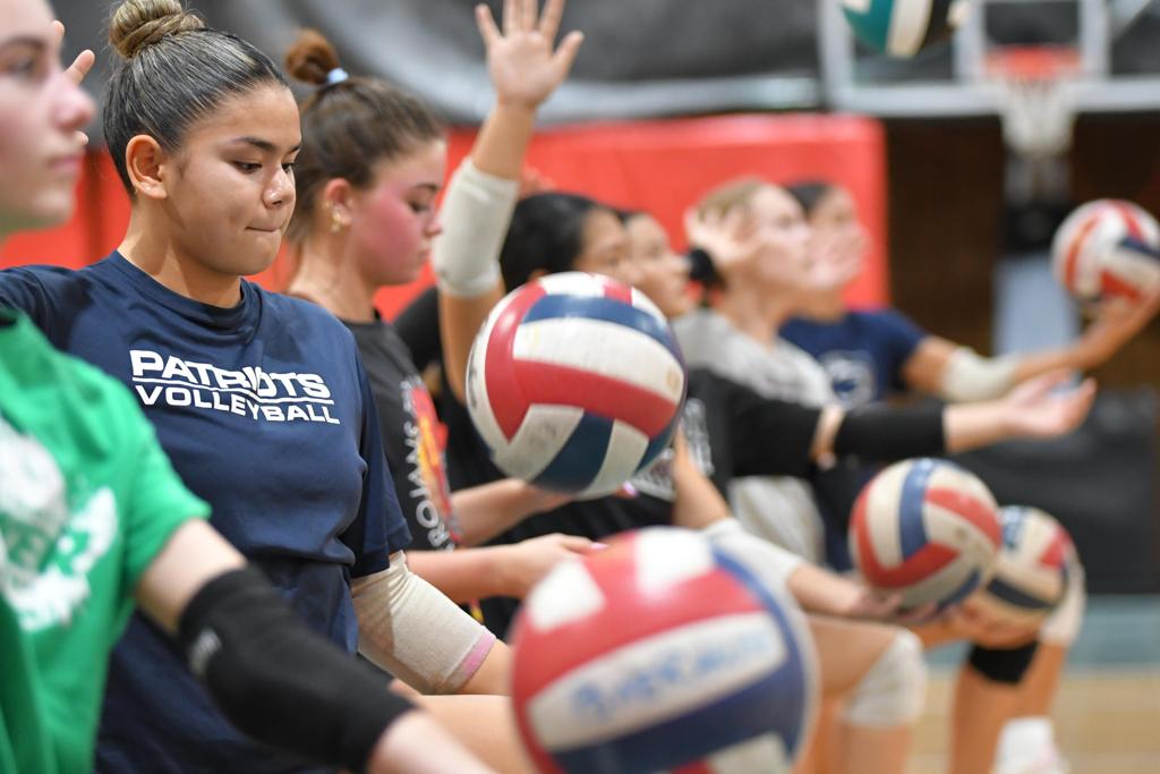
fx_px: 4834
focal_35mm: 150
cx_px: 580
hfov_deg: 13.7
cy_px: 387
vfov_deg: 9.2
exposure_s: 1/500
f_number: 2
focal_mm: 75
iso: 2500
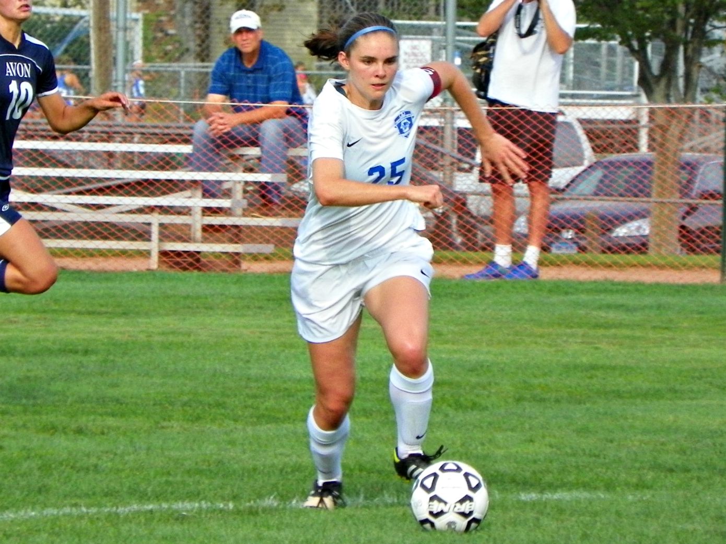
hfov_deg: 4.9
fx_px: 8555
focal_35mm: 408
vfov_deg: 3.6
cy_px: 272
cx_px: 363
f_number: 5
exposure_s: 1/500
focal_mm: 72.7
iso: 125
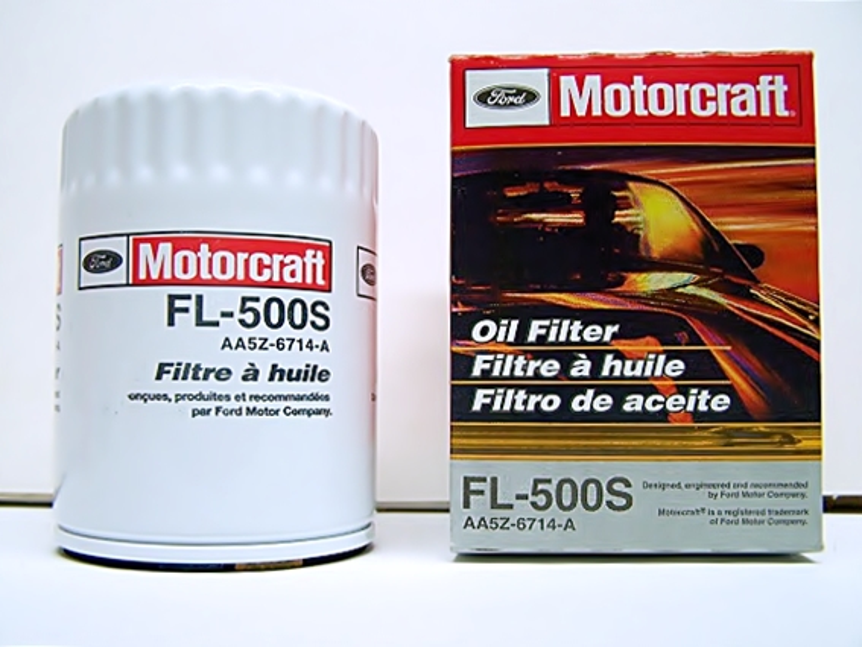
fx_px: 947
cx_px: 431
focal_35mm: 38
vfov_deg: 37.8
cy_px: 324
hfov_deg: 48.9
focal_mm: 6.3
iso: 160
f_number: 2.8
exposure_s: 1/20
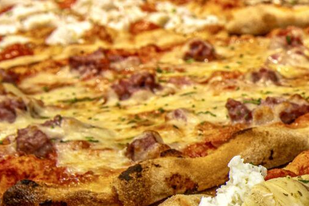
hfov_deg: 14.5
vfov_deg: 10.7
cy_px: 180
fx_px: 1098
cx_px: 514
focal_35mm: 128
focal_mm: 32
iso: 400
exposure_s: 1/90
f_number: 8
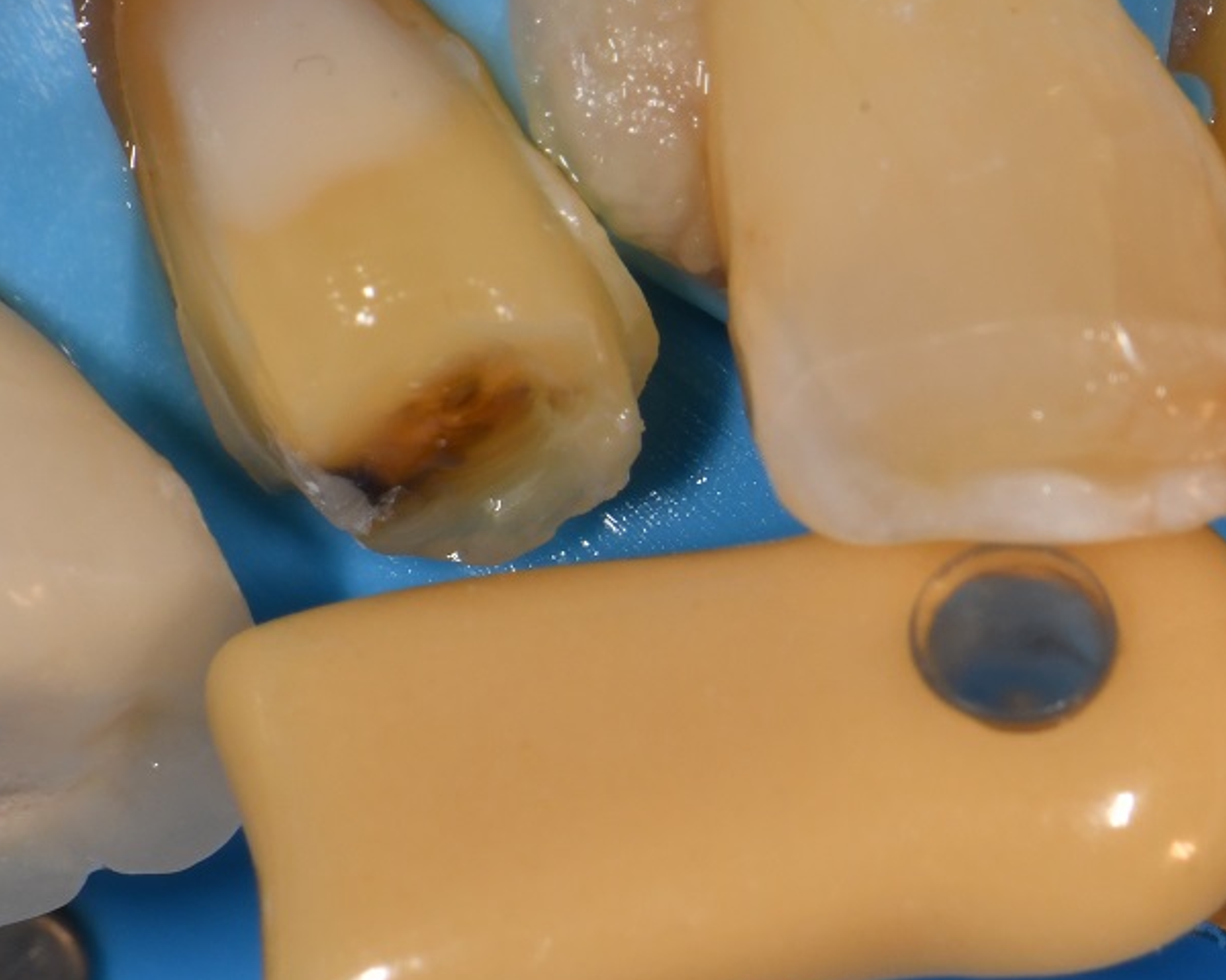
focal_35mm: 332
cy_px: 521
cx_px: 1281
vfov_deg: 4.7
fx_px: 12047
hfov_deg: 5.8
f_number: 32
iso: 200
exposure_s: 1/160
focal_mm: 105
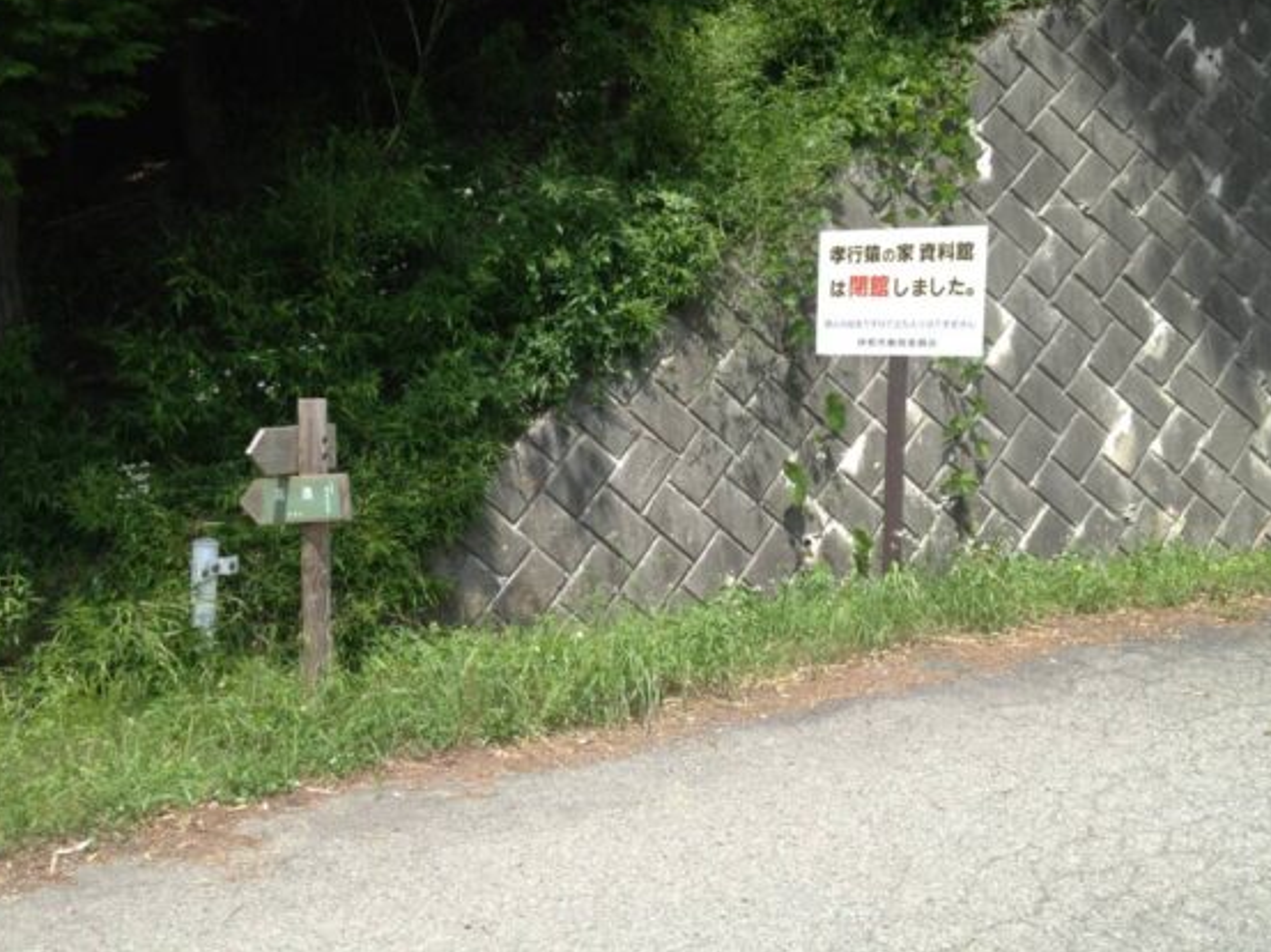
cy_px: 444
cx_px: 621
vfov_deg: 37.7
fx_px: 1394
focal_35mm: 38
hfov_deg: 49.0
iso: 64
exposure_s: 1/569
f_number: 2.4
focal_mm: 4.28
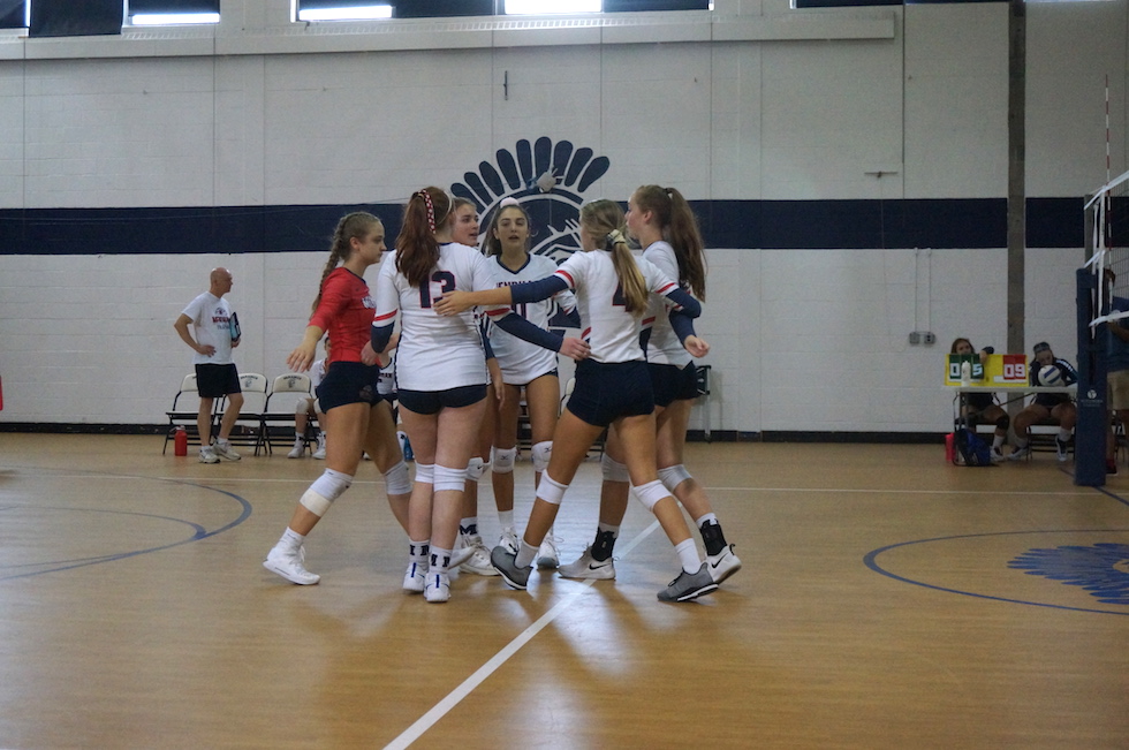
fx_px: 1692
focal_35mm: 54
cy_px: 375
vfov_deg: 25.0
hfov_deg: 36.9
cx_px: 564
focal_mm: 36
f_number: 5.6
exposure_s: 1/250
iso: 3200
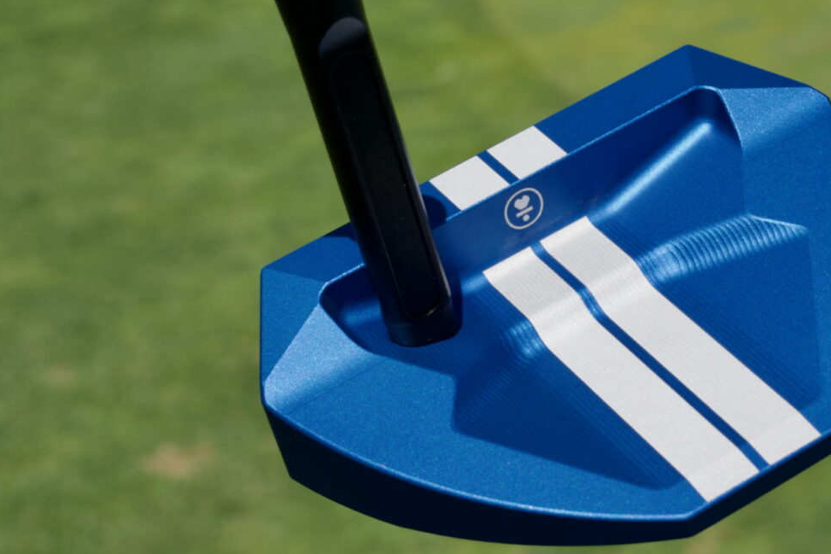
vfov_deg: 15.2
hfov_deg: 22.5
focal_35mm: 90
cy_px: 223
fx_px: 2078
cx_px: 535
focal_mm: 38
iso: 100
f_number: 10
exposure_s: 1/400
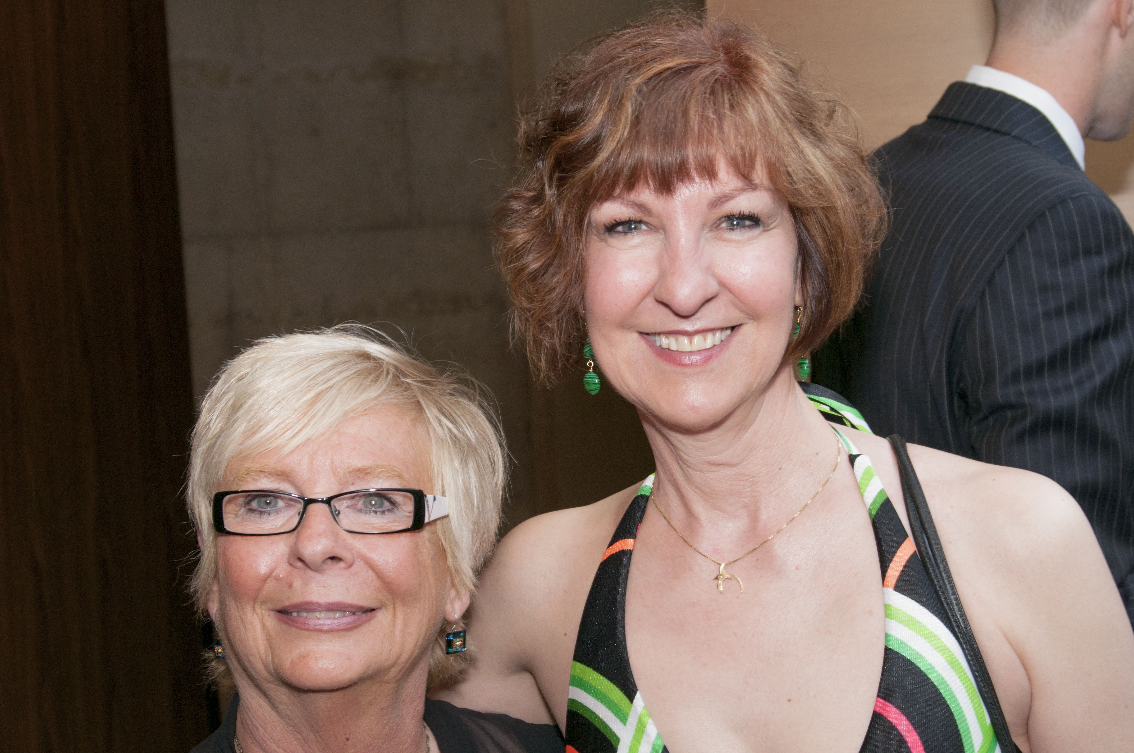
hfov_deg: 33.4
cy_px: 376
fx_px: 1888
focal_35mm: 60
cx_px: 567
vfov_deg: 22.6
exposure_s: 1/60
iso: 220
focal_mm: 40
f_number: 7.1
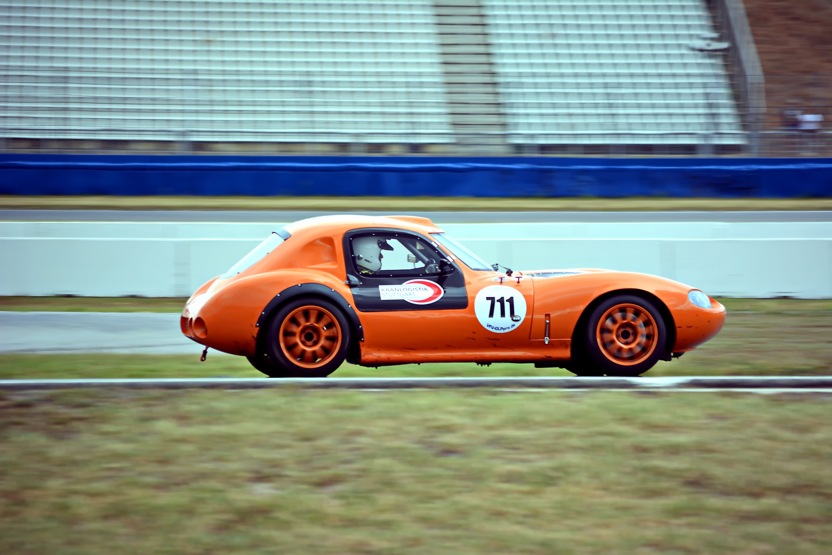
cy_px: 278
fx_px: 4680
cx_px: 416
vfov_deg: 6.8
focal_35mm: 202
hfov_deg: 10.2
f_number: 6.3
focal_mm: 135
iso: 100
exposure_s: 1/320
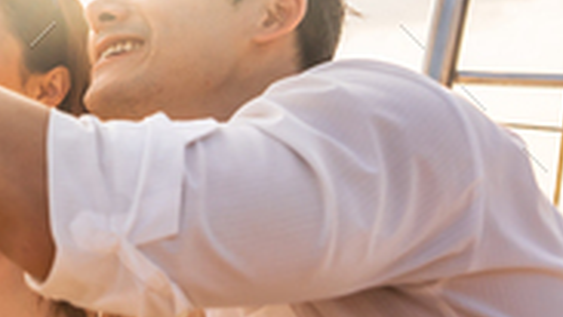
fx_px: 1060
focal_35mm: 71
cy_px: -8
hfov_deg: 24.2
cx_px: -249
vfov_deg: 16.6
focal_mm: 21
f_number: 2.8
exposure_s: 1/500
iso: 500
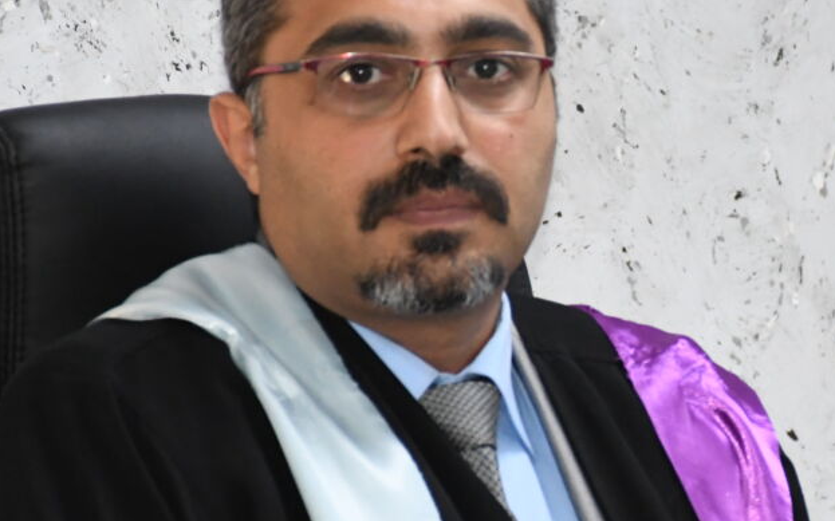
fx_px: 8122
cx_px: 811
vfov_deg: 3.7
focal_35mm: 357
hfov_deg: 5.9
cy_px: 417
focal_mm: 95
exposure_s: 1/125
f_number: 5.6
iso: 3200
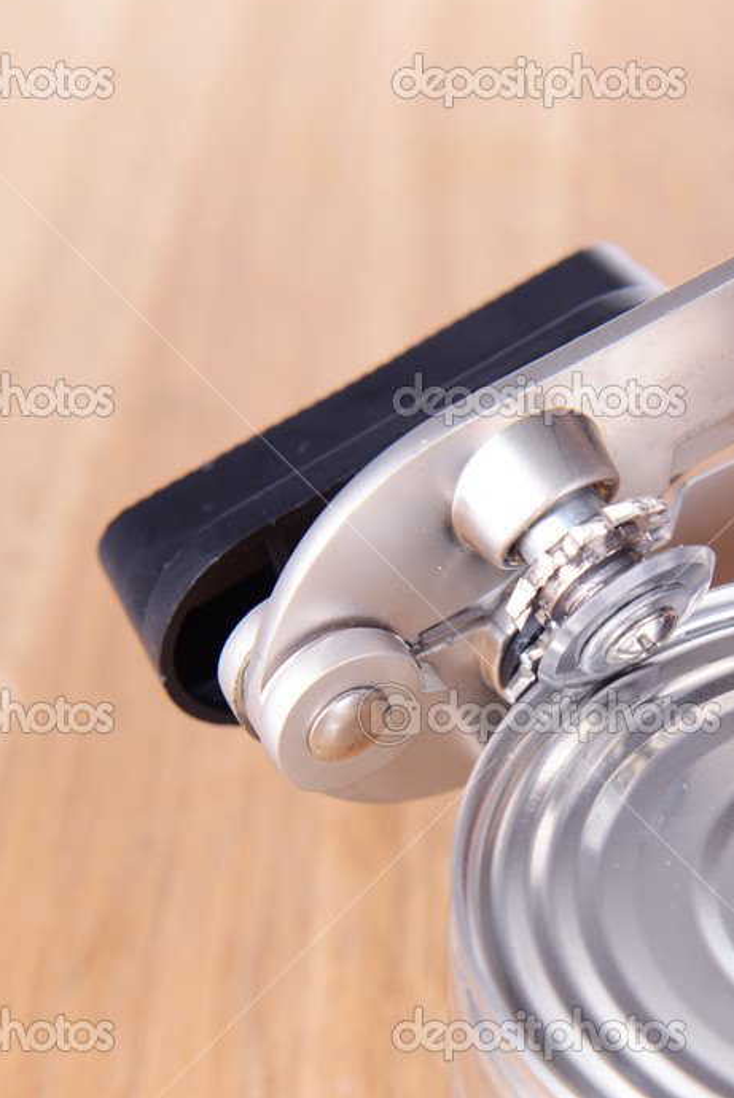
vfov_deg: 24.4
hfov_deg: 16.4
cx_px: 539
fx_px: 2534
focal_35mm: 83
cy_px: 717
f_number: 8
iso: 200
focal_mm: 56
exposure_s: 1/160
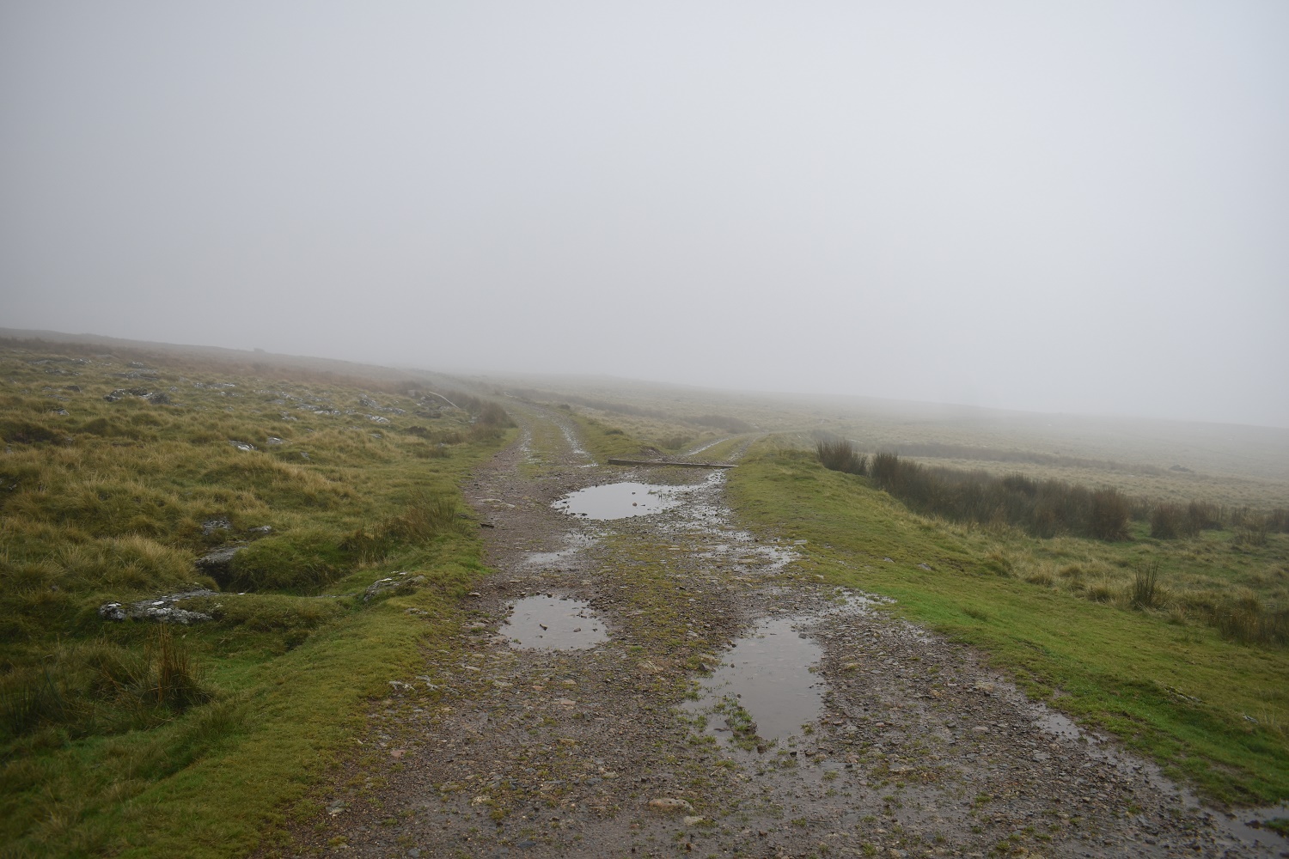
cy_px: 430
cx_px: 644
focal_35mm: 27
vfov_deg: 47.9
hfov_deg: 67.4
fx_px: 967
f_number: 5
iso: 100
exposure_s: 1/100
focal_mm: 18
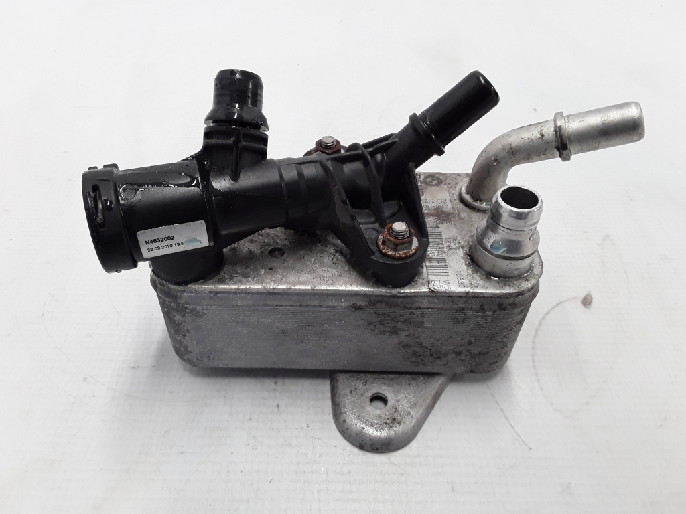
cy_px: 257
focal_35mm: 27
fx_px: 535
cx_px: 343
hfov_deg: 65.3
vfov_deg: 51.4
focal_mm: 2.91
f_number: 1.9
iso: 64
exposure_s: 1/33
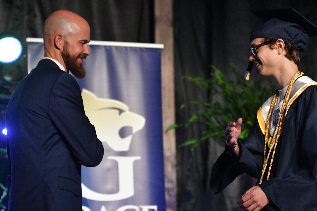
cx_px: 158
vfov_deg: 11.4
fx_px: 1057
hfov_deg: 17.1
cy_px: 106
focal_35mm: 120
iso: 8000
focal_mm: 80
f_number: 2.8
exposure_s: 1/640
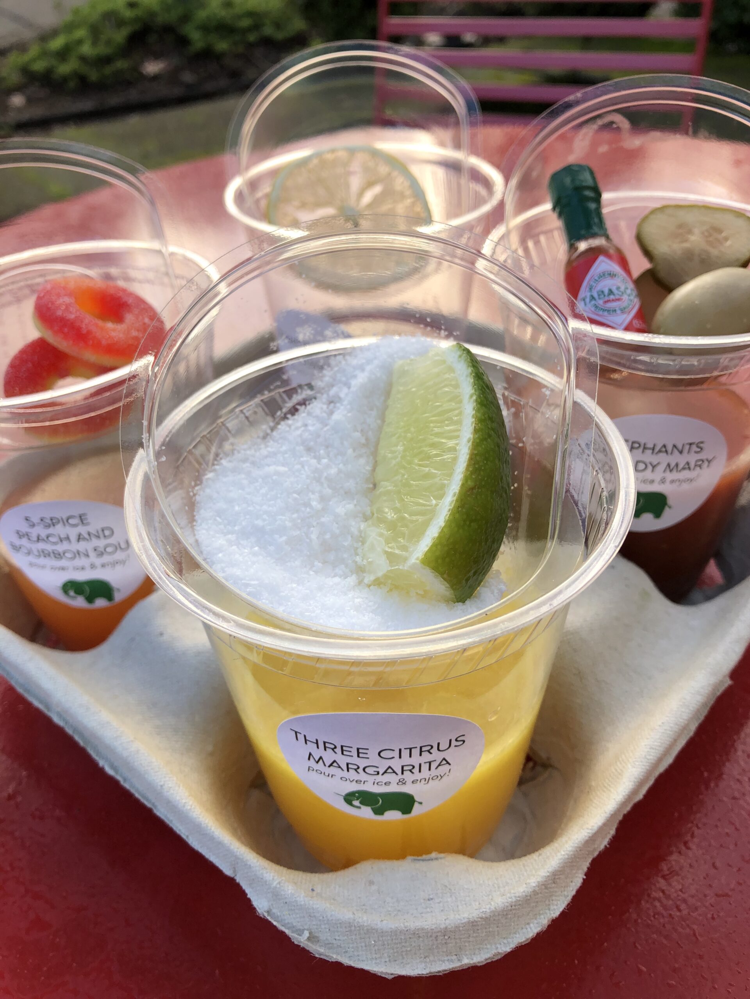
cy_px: 500
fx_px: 809
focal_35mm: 28
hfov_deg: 49.7
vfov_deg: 63.4
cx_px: 375
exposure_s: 1/310
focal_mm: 3.99
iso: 20
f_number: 1.8
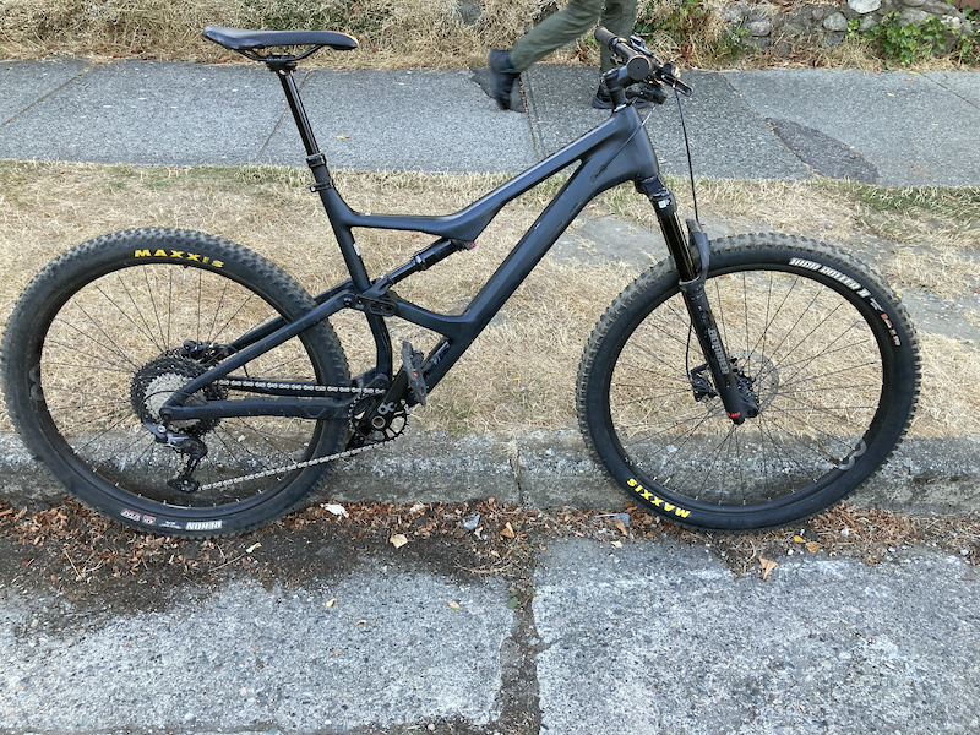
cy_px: 368
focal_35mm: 28
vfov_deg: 49.7
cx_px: 490
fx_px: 793
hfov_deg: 63.4
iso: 50
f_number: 1.8
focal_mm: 3.99
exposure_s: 1/120
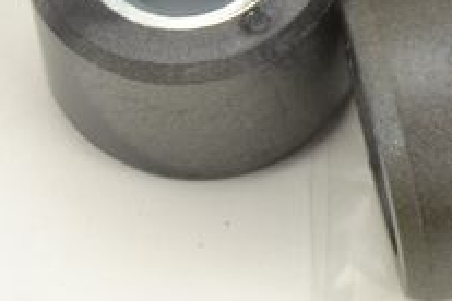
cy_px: -52
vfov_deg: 2.1
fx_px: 8186
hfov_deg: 3.1
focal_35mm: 652
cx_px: 948
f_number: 22
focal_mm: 90
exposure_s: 1/1.3
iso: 100
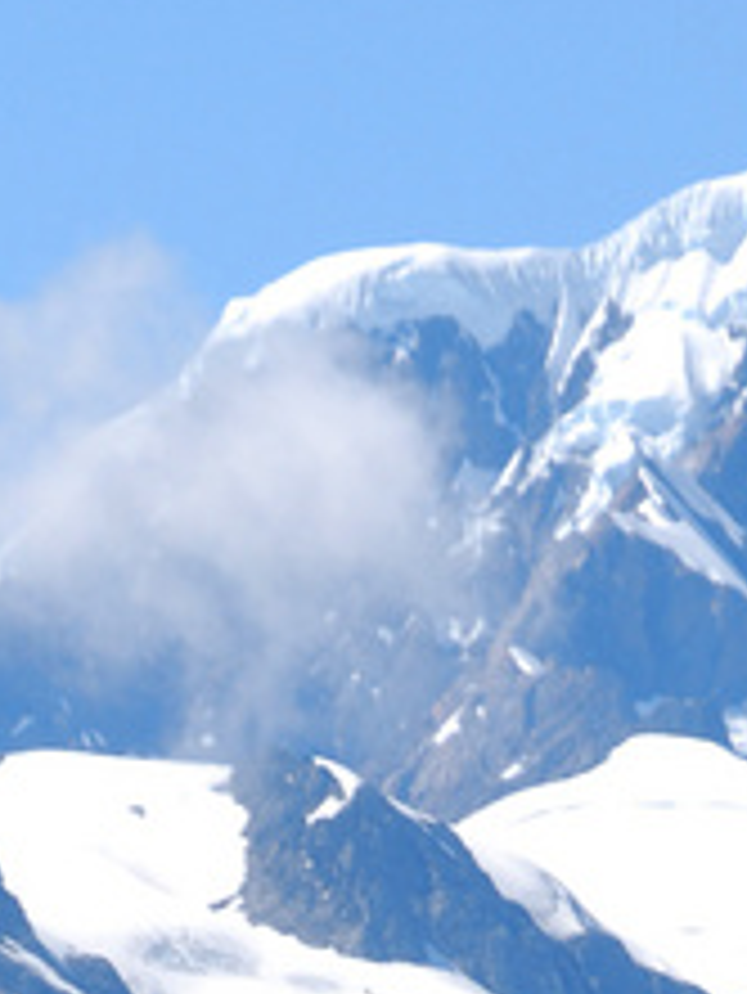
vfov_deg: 2.3
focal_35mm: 845
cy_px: 2181
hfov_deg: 1.8
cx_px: 970
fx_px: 24290
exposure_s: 1/250
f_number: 10
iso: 160
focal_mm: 120
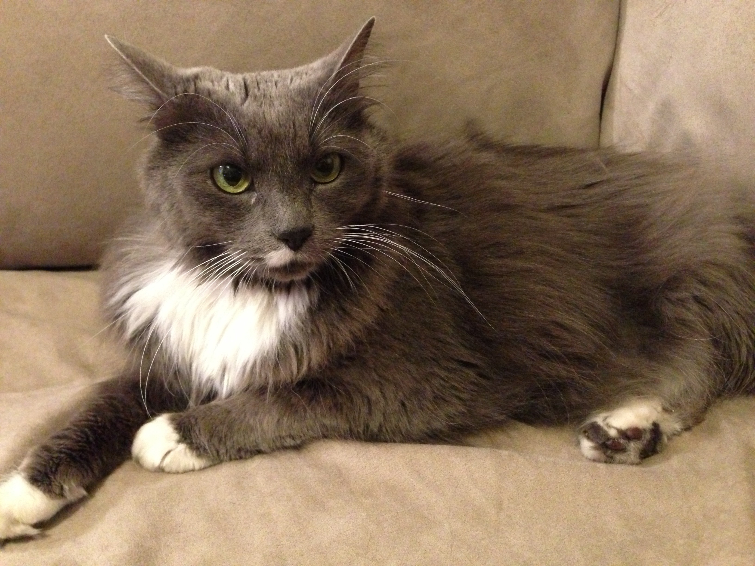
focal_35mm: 33
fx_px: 720
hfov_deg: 55.4
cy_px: 283
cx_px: 378
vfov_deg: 42.9
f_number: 2.4
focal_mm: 4.13
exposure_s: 1/15
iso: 800
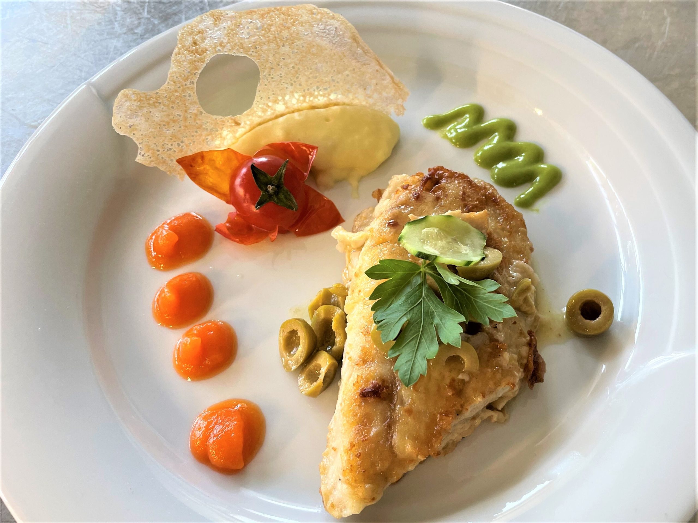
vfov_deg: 53.1
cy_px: 262
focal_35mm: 26
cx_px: 349
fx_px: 524
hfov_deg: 67.3
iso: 80
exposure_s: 1/100
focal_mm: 4.2
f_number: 1.6
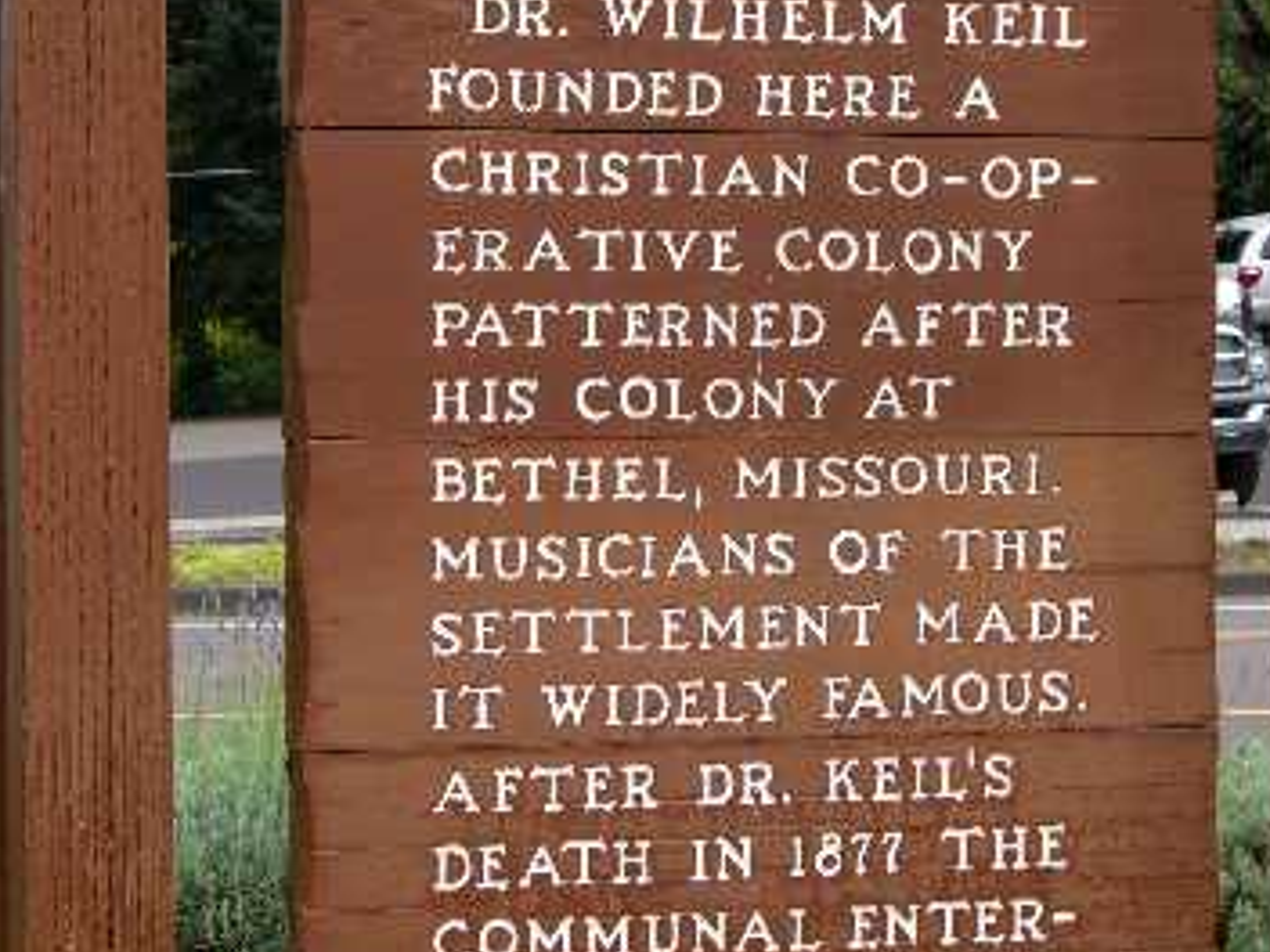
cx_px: 686
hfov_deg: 16.4
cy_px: 299
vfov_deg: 12.3
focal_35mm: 120
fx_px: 4403
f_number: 3.8
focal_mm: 13.7
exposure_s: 1/250
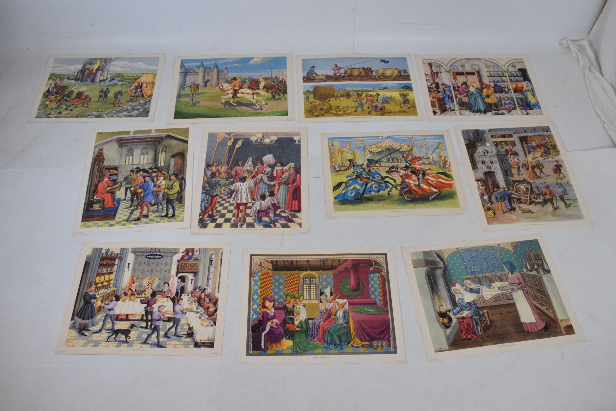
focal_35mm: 36
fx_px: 616
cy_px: 206
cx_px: 308
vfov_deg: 36.9
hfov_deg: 53.1
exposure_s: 1/160
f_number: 6.3
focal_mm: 24
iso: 3200
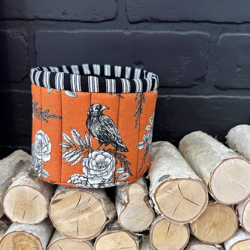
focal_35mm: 31
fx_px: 253
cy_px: 125
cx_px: 125
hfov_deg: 52.5
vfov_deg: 52.5
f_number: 1.5
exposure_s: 1/40
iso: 500
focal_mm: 5.7
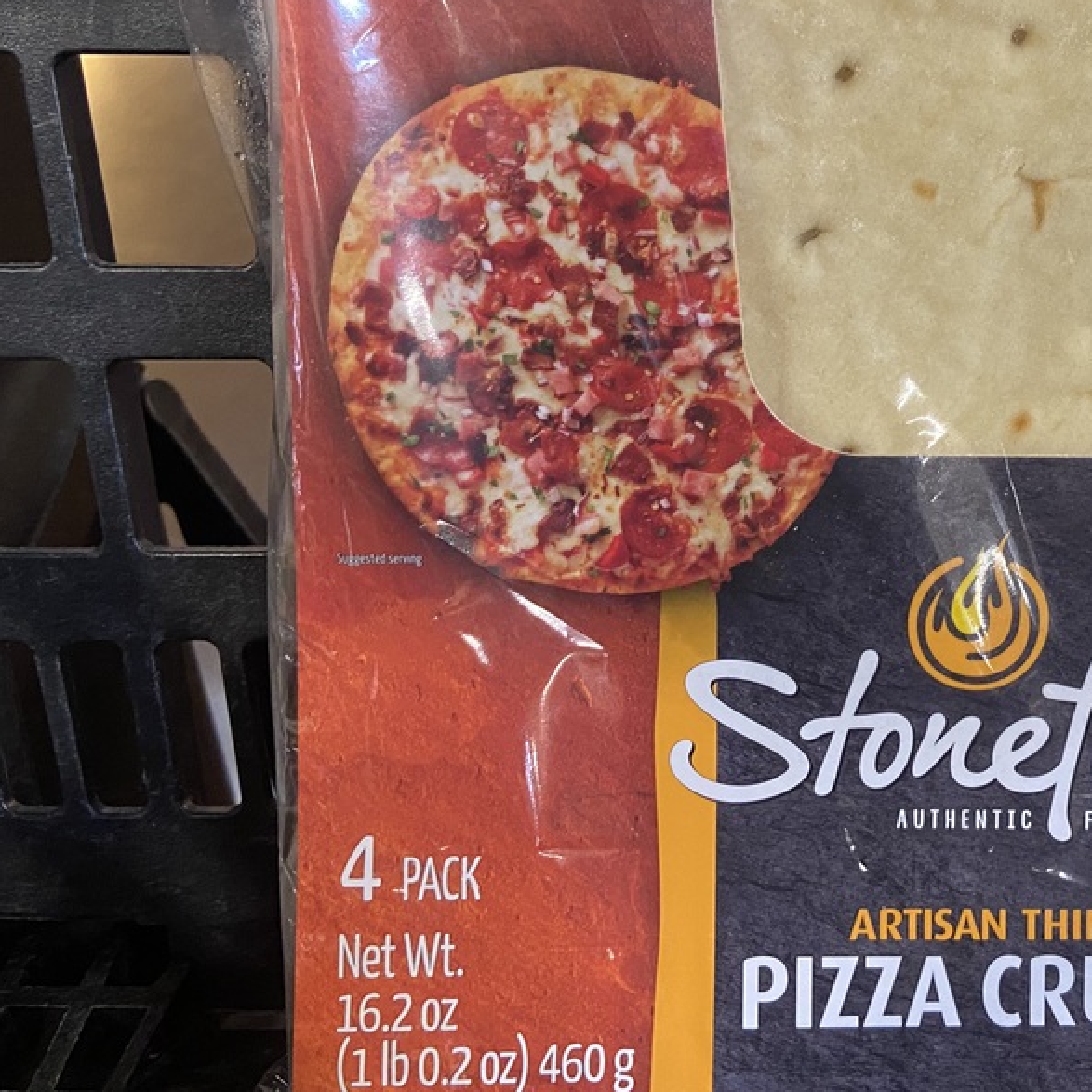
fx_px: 1677
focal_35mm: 47
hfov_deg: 34.2
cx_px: 965
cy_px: 355
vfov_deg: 35.7
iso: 200
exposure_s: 1/60
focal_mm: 4.25
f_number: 1.8
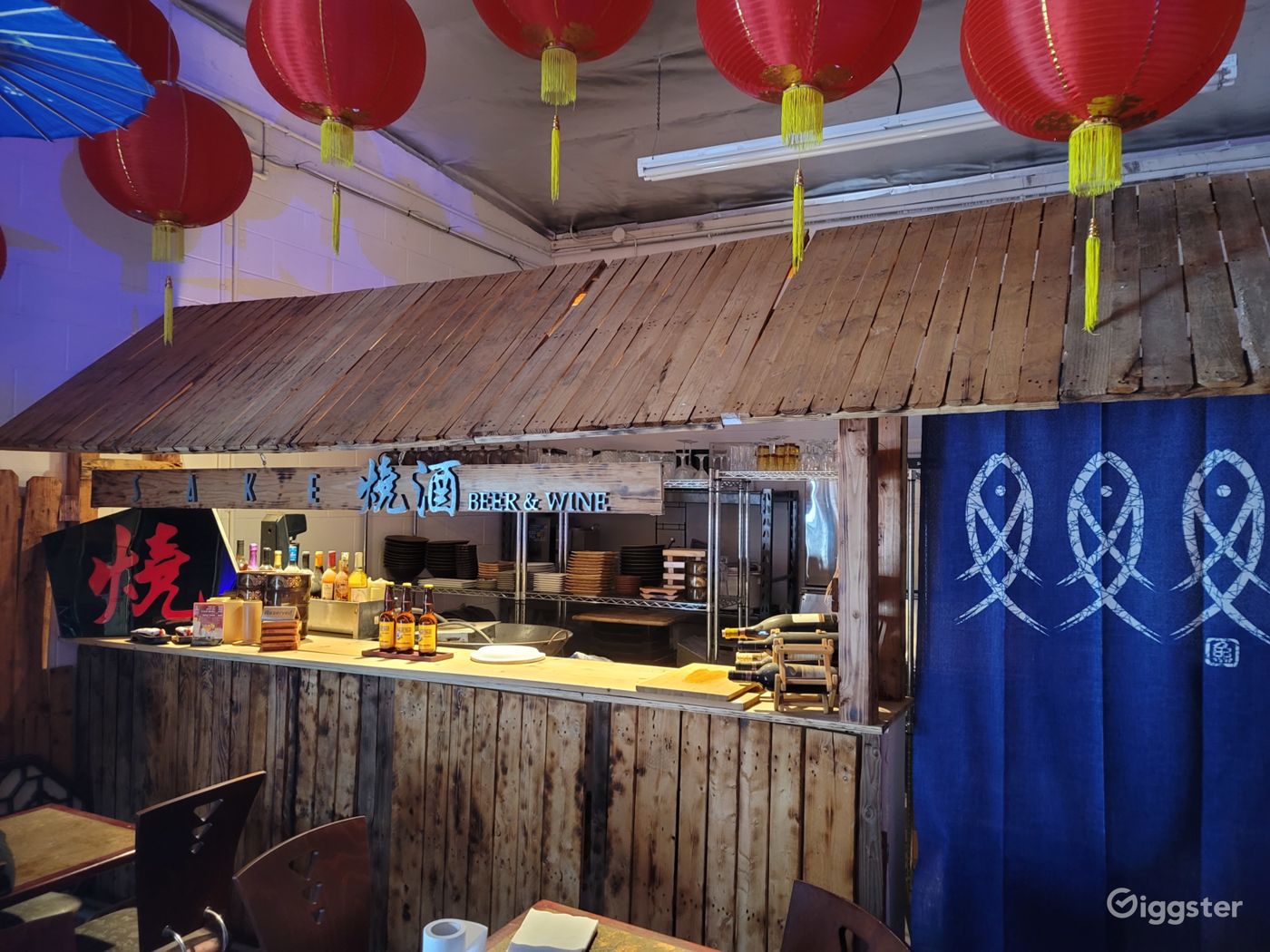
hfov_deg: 69.4
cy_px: 476
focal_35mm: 25
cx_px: 635
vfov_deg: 54.9
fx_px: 917
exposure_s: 1/39
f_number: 1.8
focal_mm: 7
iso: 640
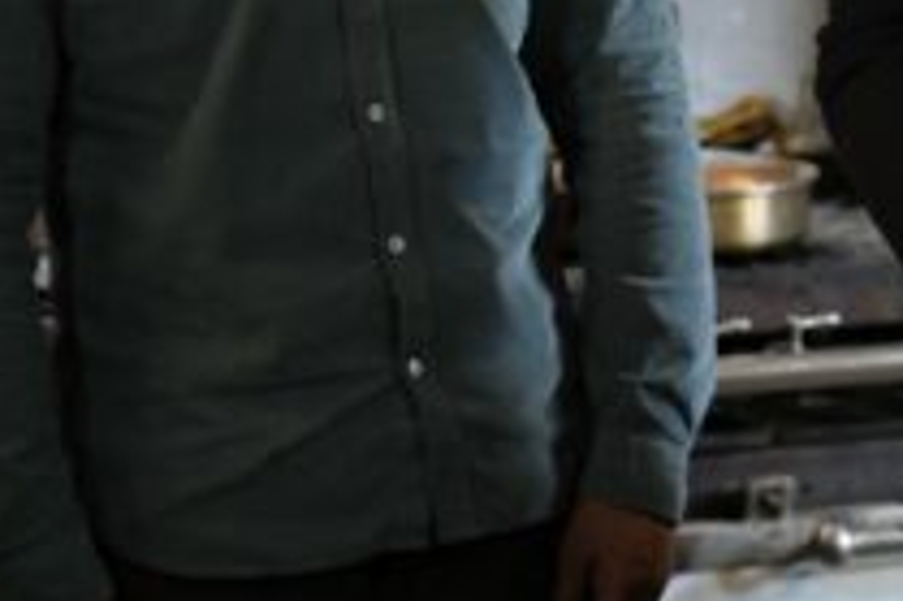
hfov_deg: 8.9
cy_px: -156
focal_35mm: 229
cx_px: 1119
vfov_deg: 6.0
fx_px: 5739
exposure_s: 1/125
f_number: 2.5
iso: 6400
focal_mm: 56
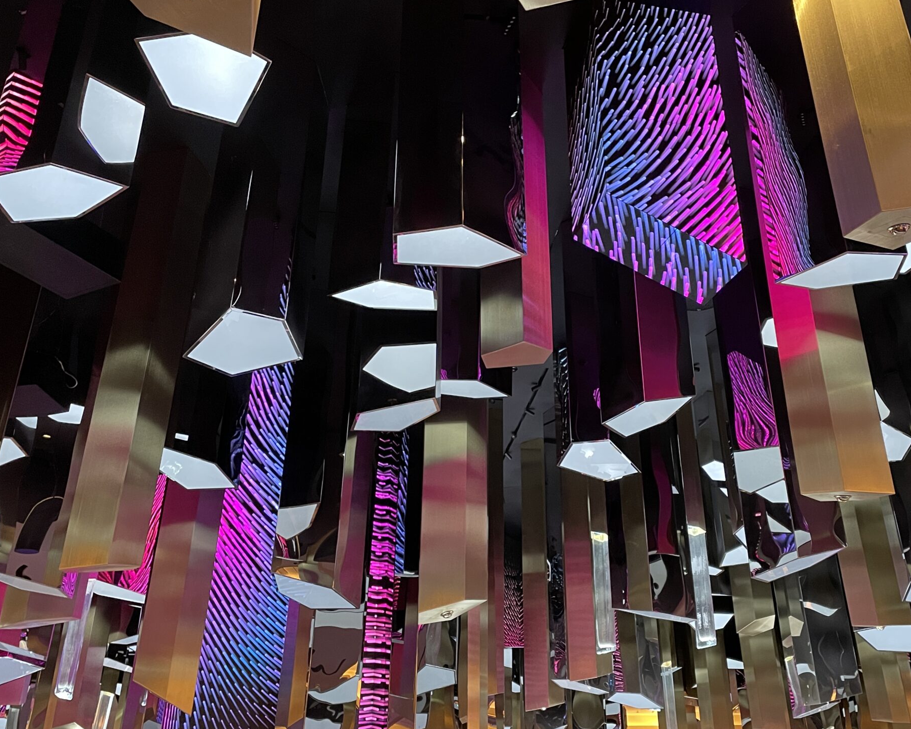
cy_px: 377
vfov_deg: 41.1
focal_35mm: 36
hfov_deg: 49.5
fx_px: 971
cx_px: 596
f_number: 1.6
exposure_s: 1/60
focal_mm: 4.2
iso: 400
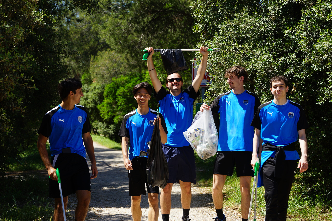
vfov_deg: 14.9
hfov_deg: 22.1
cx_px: 166
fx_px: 848
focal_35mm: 92
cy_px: 110
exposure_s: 1/200
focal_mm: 92
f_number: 8
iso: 100
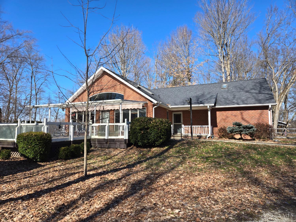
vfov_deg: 58.9
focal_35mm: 23
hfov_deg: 73.9
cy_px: 111
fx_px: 197
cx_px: 148
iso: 25
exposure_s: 1/1167
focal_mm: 5.4
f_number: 1.8
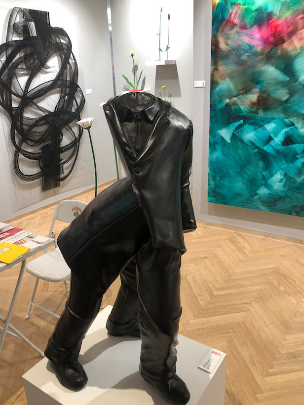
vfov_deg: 61.6
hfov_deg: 48.2
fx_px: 339
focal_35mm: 29
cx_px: 151
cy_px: 209
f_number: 1.8
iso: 40
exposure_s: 1/20
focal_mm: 4
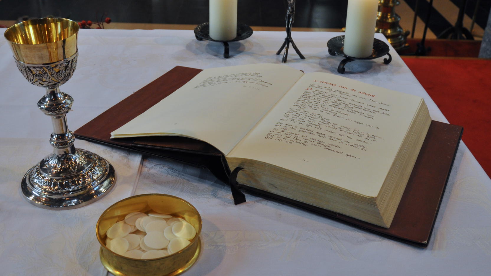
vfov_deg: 34.5
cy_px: 111
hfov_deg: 58.0
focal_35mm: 34
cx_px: 229
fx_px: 443
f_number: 5
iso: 400
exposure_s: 1/100
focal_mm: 18
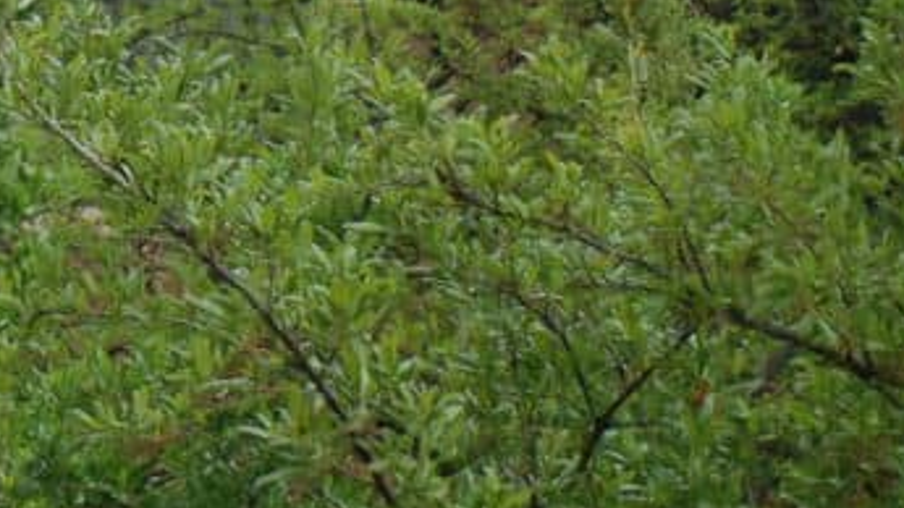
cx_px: -652
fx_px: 8389
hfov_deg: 6.1
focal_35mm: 350
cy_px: -608
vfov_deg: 3.4
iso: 100
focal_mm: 50
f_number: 7.1
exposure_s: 1/200
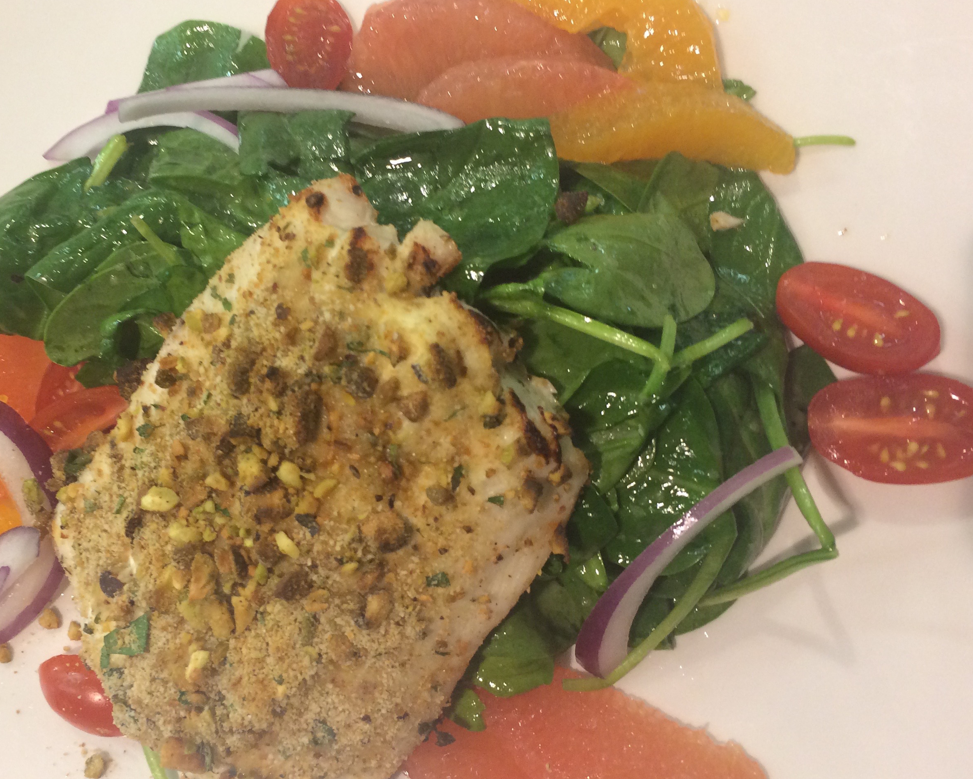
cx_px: 392
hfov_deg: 46.6
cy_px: 386
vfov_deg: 38.2
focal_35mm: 39
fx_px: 1123
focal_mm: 4.15
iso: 125
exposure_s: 1/30
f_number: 2.2
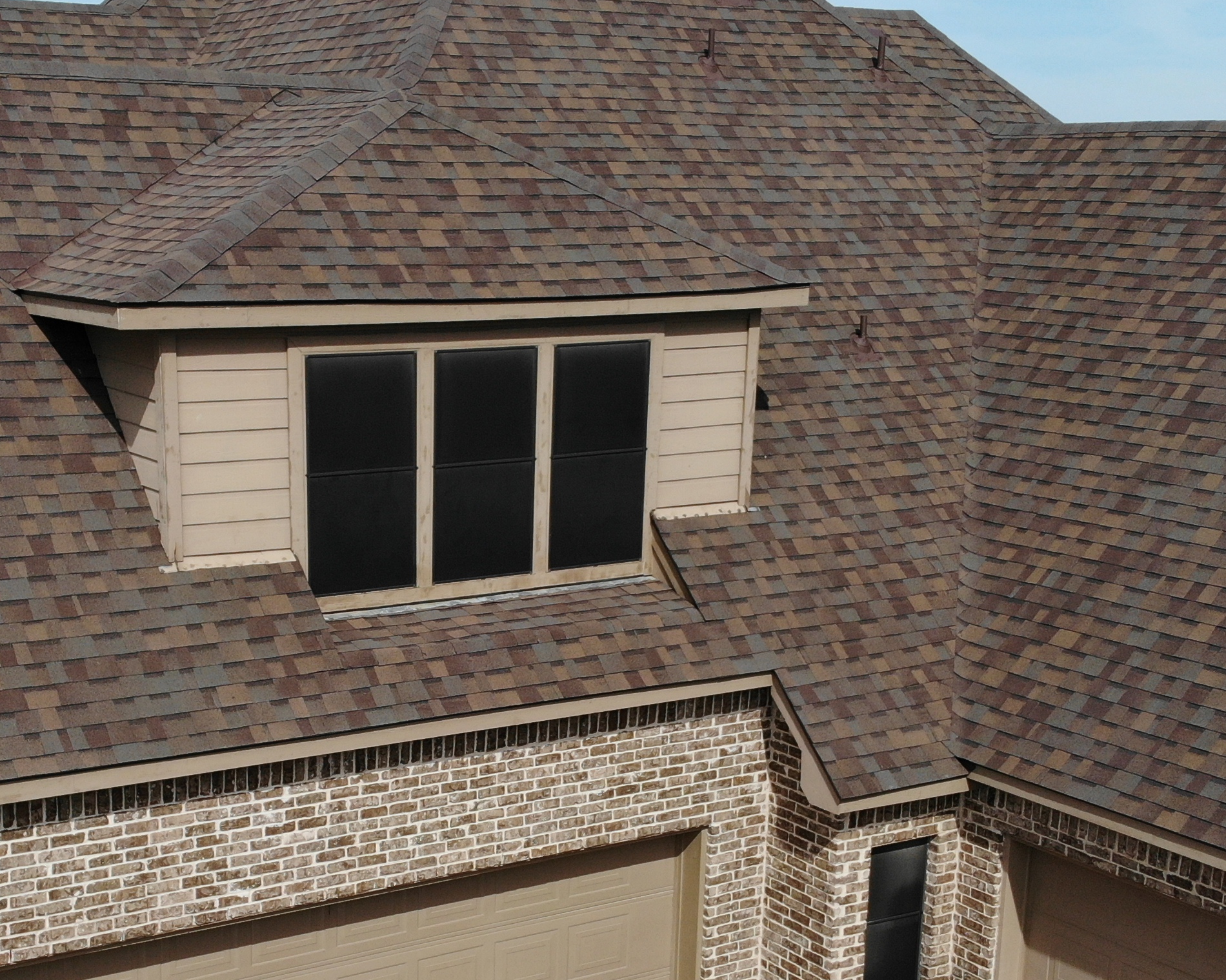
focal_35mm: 50
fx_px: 1814
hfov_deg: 37.0
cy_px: 674
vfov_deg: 30.0
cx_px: 426
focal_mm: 4.5
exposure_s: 1/1258
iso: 100
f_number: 2.8
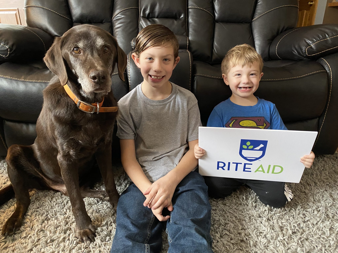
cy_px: 126
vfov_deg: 53.1
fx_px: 254
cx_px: 169
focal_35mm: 26
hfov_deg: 67.3
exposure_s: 1/60
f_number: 1.8
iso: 400
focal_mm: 4.25
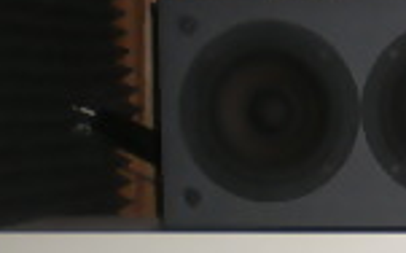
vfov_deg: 7.5
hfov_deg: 11.7
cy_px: 390
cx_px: 624
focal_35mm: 171
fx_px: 1890
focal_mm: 6.3
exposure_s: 1/60
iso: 64
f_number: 3.1
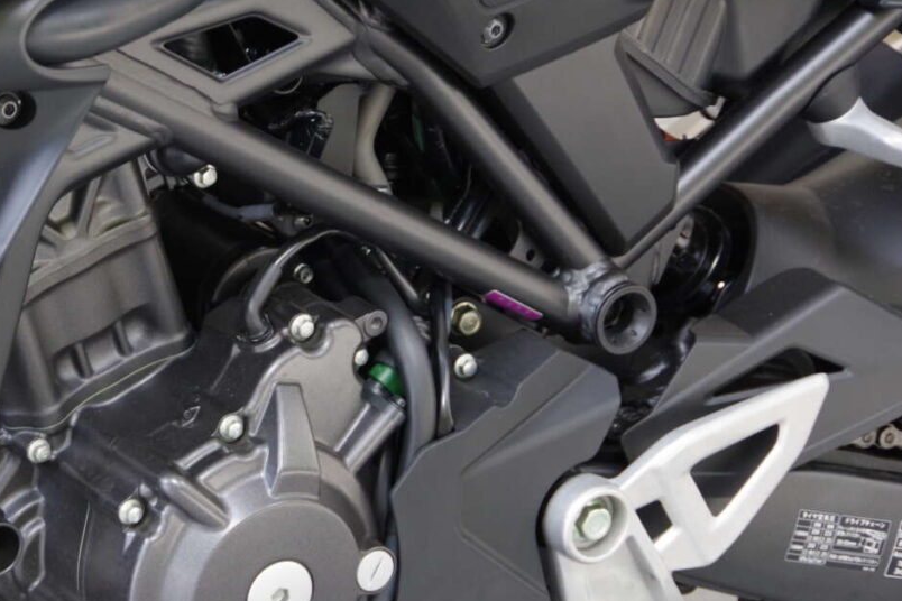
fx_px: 3783
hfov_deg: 13.5
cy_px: 392
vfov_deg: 9.1
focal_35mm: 151
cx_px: 66
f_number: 4.5
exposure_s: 1/100
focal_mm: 53
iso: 800
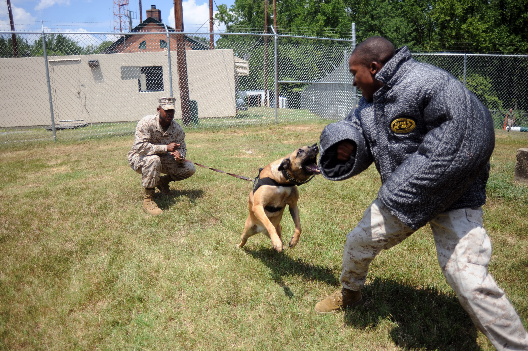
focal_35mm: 29
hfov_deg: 63.7
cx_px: 264
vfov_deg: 44.9
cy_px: 176
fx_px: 425
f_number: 4
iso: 250
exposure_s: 1/2000
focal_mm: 29
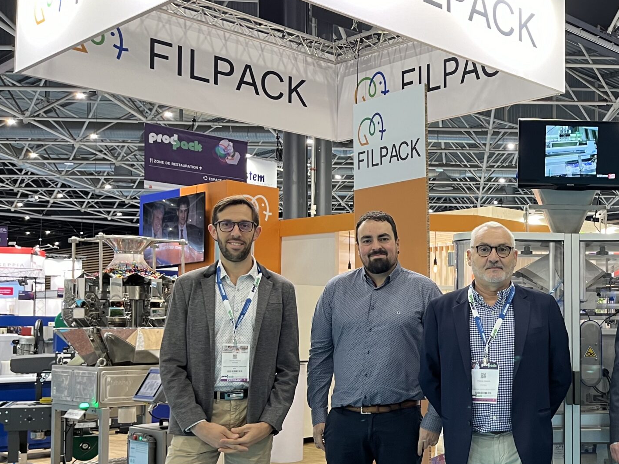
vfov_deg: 30.8
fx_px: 840
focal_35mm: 47
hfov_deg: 37.9
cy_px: 288
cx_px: 551
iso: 80
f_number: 1.6
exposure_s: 1/50
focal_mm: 5.1
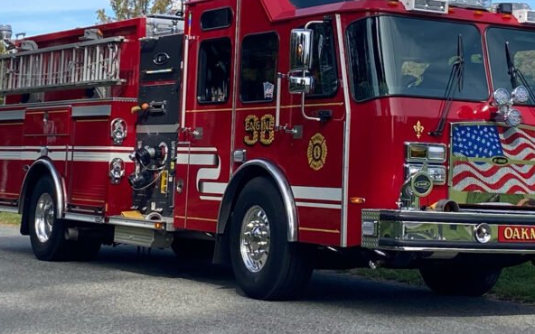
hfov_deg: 26.8
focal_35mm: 77
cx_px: 308
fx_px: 1123
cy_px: 107
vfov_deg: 16.9
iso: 80
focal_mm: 9.4
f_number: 6
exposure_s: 1/421
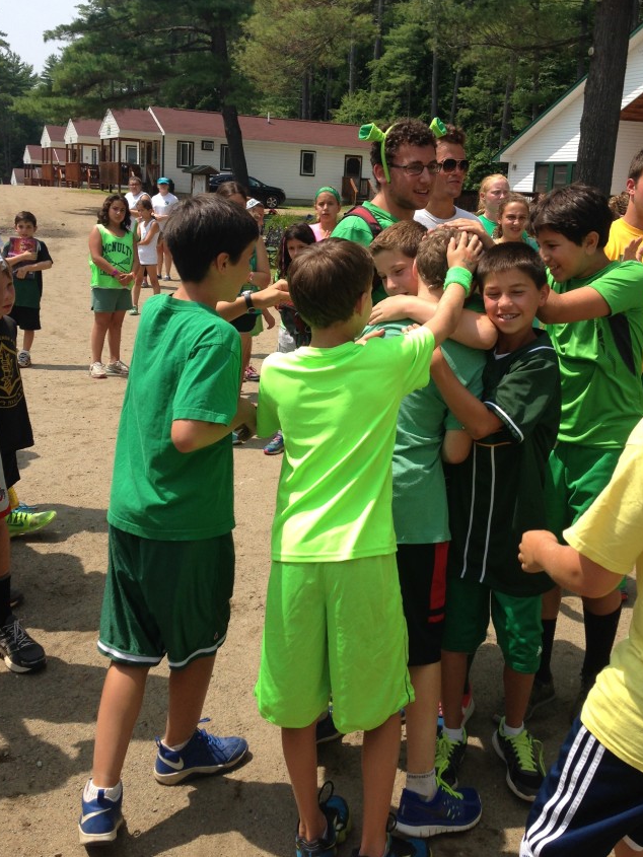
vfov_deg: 46.6
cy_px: 355
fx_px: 990
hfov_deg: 36.0
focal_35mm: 40
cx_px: 344
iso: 50
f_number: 2.4
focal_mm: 4.12
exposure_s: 1/1178
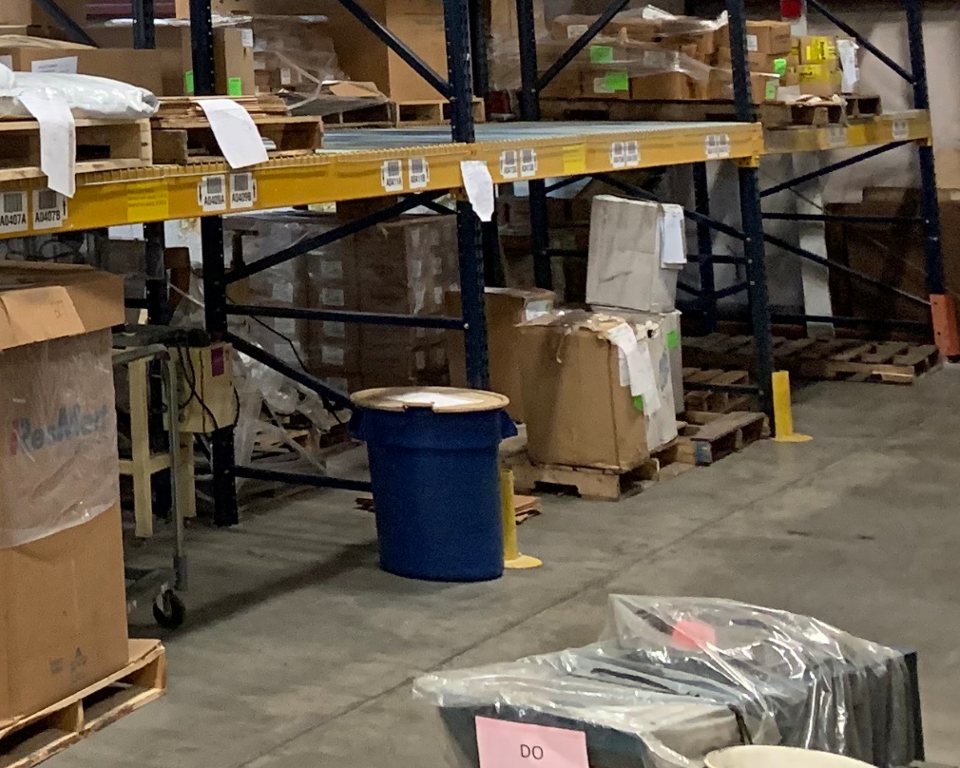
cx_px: -434
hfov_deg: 20.3
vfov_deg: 17.5
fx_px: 2330
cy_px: -237
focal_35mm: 82
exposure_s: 1/60
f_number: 1.8
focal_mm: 4.25
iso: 320
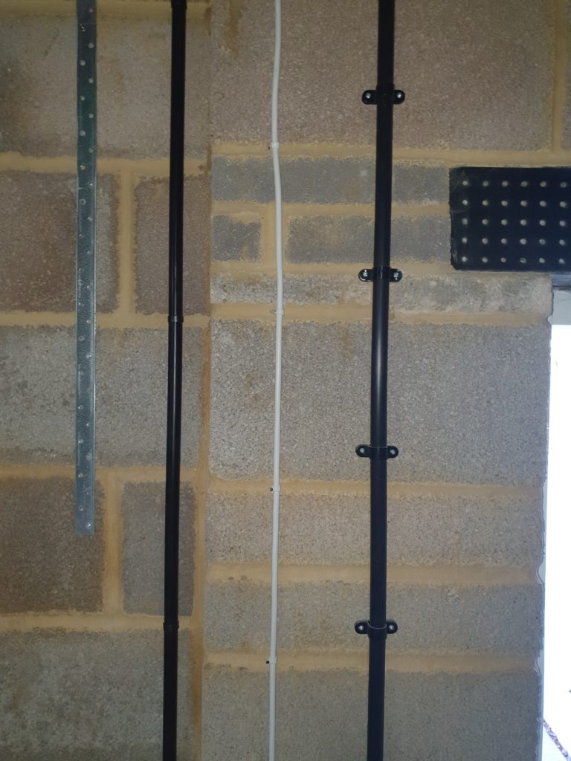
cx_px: 286
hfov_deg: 53.1
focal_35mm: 26
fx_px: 572
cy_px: 380
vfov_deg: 67.3
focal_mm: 4.32
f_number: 2.4
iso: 100
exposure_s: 1/50
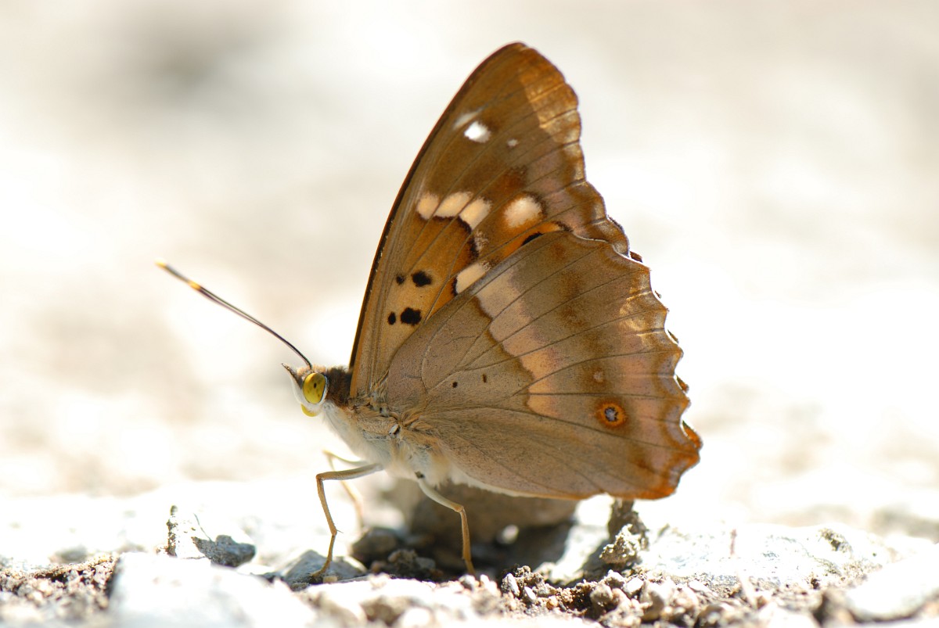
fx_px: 4113
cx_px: 470
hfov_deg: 13.0
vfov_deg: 8.7
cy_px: 314
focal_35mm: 158
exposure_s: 1/90
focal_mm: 105
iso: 100
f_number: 5
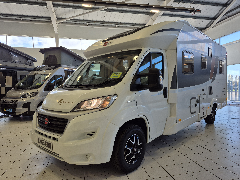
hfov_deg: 73.9
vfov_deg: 58.9
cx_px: 120
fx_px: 159
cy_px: 90
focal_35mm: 23
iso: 25
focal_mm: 5.4
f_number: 1.8
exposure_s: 1/198
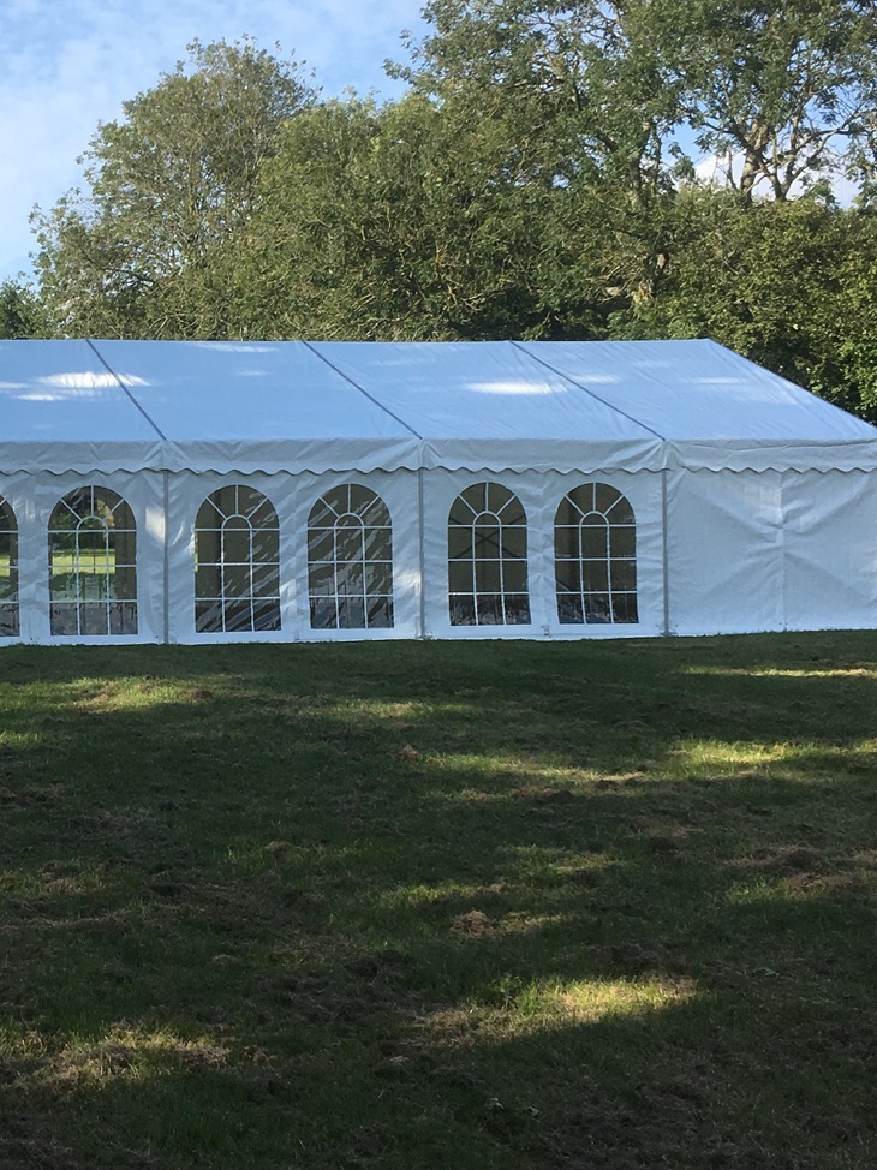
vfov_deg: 31.7
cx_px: 106
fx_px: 2061
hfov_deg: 23.4
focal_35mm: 61
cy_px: 536
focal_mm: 4.15
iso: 25
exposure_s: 1/938
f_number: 2.2
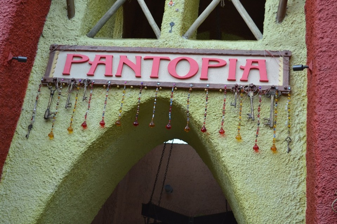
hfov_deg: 35.1
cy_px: 112
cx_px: 168
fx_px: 533
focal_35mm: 57
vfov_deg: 23.8
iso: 400
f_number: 5
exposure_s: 1/25
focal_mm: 38
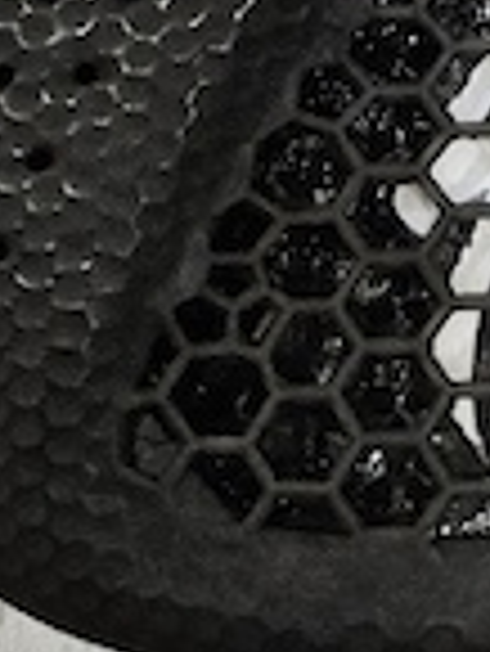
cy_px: -931
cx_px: 535
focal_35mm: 127
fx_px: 2393
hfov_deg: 11.5
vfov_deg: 12.2
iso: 250
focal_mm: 5.4
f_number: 1.8
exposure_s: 1/120
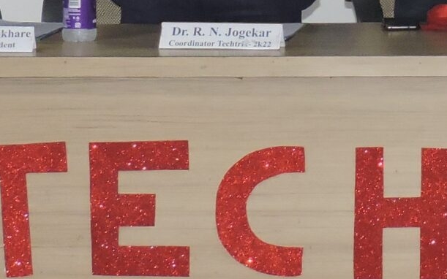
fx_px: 2705
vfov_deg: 5.8
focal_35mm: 222
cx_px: 737
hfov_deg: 9.1
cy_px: -234
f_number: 3.6
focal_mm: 8.9
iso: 360
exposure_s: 1/30
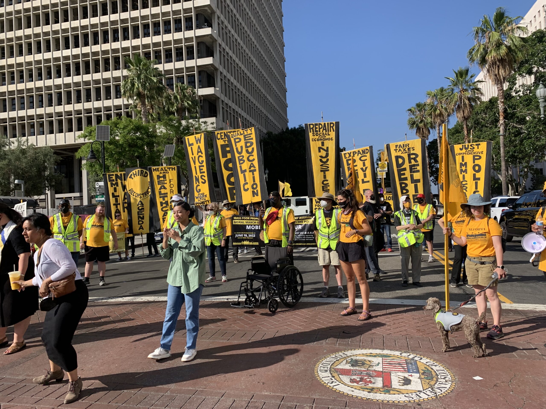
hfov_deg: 67.3
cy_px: 204
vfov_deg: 53.1
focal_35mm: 26
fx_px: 410
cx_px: 273
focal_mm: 4.25
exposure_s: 1/1812
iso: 25
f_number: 1.8
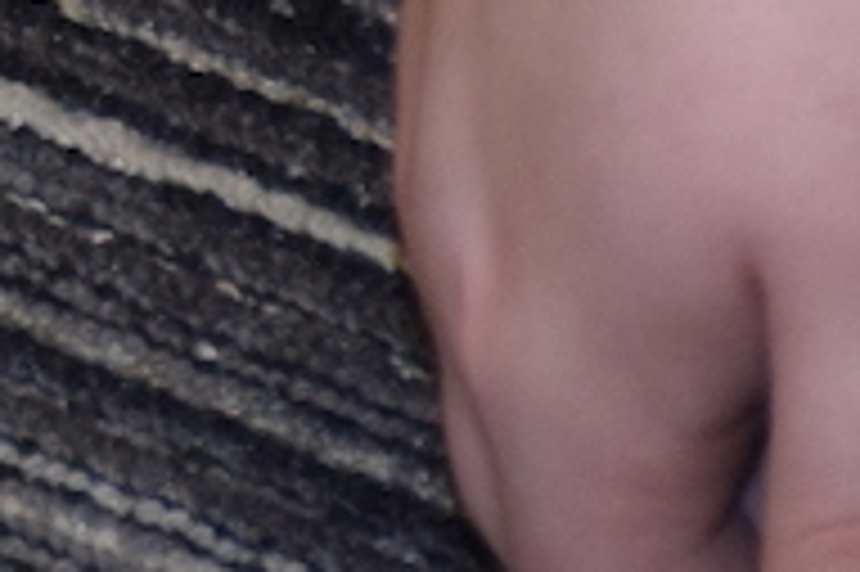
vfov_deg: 1.6
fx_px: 19691
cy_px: -1518
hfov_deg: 2.4
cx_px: -2467
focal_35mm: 825
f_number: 5
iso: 1400
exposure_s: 1/60
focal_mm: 70
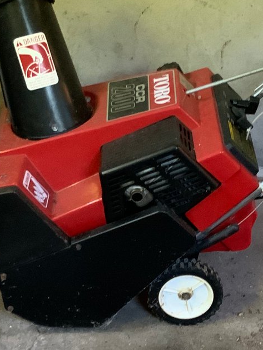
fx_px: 931
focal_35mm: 92
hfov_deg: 15.9
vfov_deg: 21.2
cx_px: 222
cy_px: 224
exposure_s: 1/30
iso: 250
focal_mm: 3
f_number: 1.8
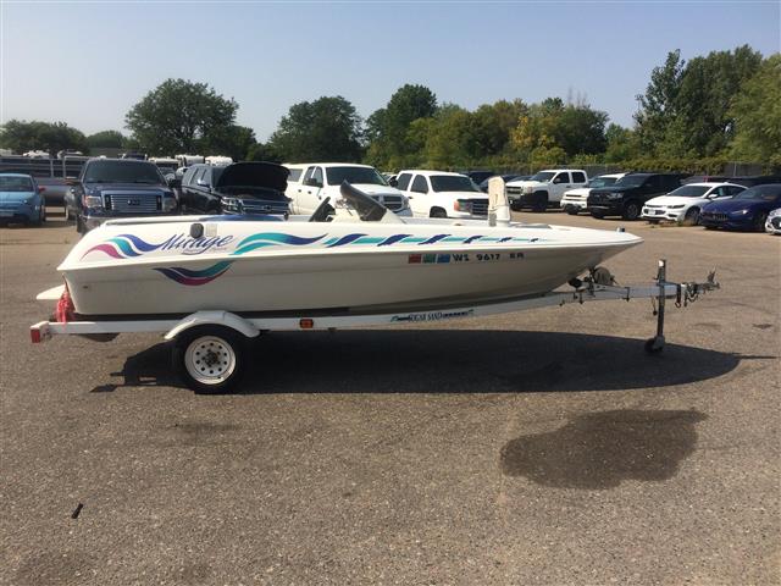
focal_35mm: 29
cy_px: 293
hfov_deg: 61.7
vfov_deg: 48.2
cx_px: 390
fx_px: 654
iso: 32
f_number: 2.2
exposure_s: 1/2740
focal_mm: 4.15
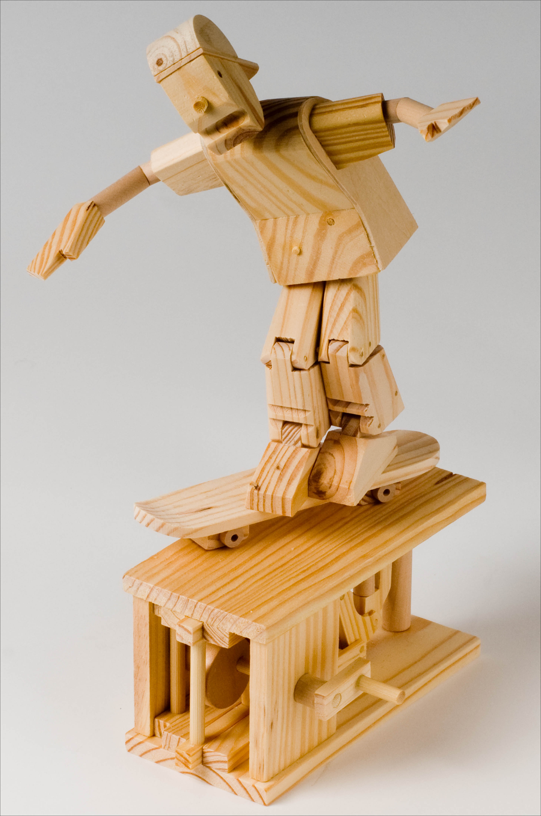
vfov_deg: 27.0
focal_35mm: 75
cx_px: 270
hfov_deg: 18.1
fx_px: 1695
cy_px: 408
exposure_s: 1/250
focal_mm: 50
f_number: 16
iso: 100
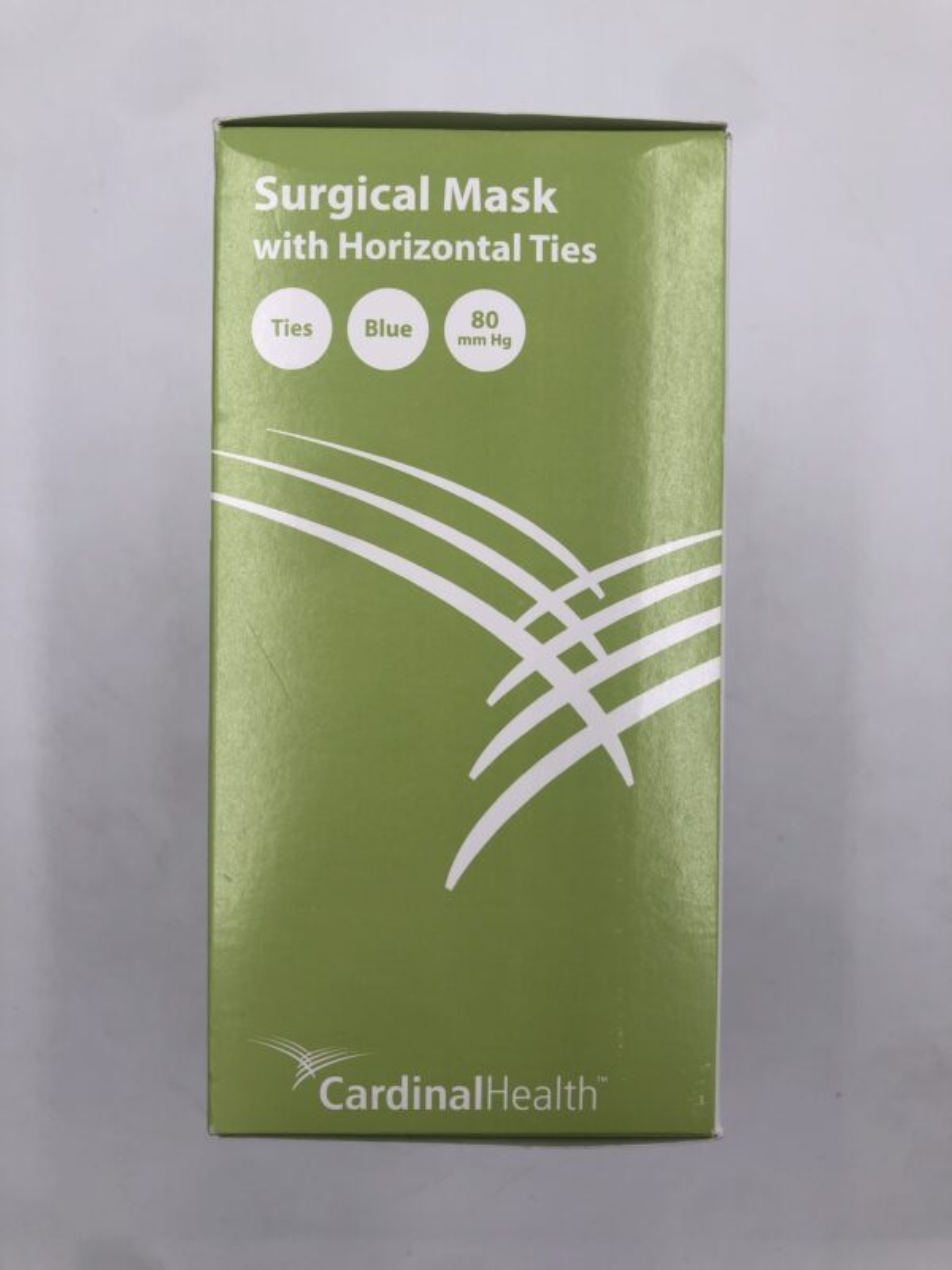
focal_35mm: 28
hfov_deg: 49.7
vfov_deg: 63.4
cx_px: 476
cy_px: 635
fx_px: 1027
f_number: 1.8
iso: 20
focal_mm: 3.99
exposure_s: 1/128
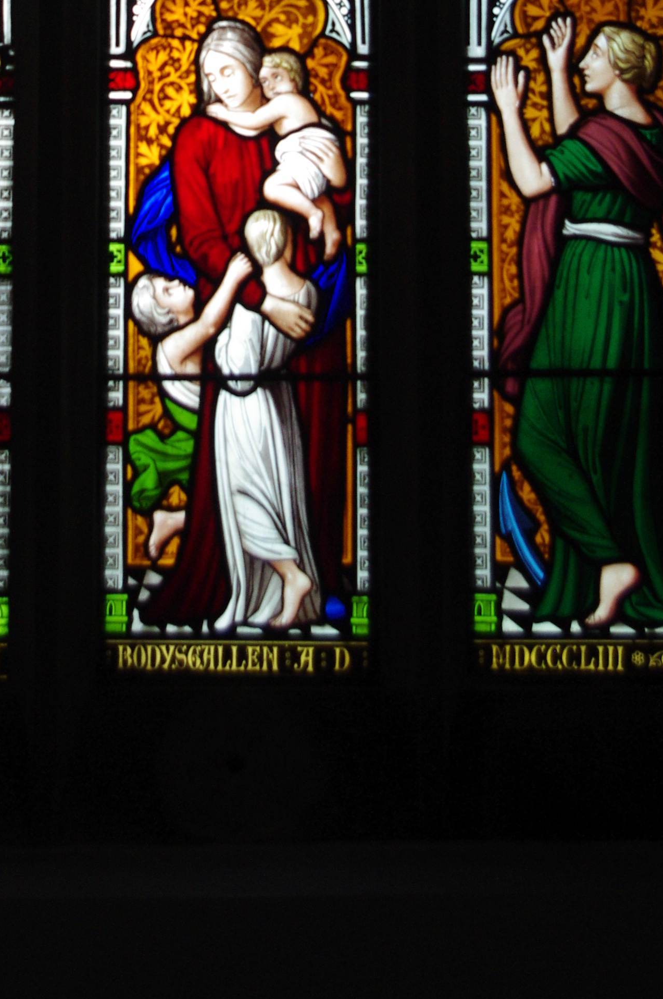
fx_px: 2603
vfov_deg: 20.9
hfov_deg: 14.5
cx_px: 216
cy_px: -42
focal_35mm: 94
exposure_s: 1/60
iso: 800
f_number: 4
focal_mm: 28
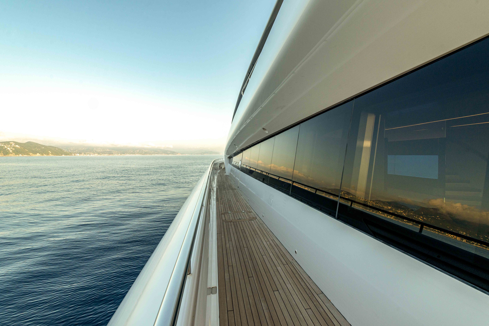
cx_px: 244
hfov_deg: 104.2
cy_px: 163
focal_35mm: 14
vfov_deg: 81.2
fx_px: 190
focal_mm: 14
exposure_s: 1/640
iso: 400
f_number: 9
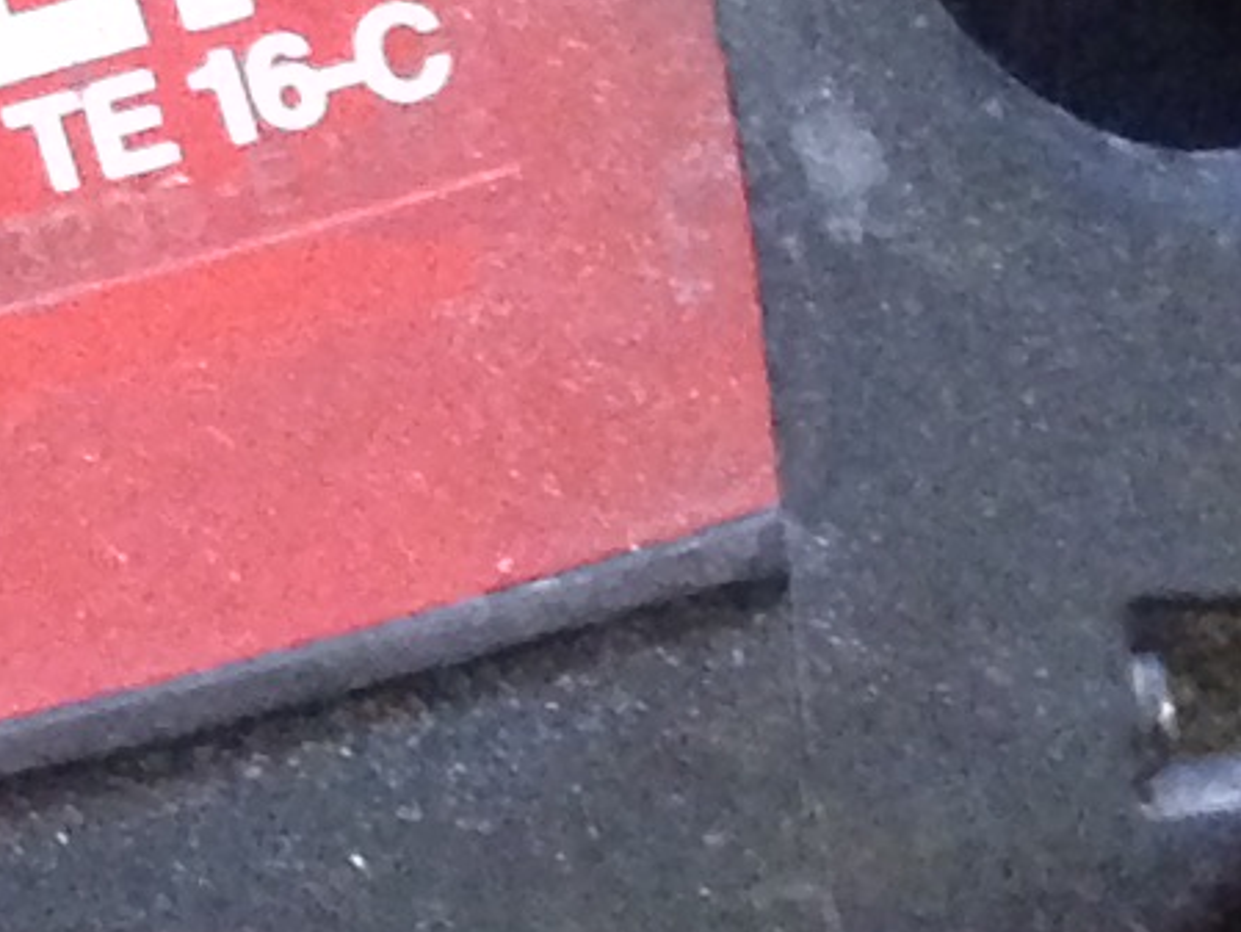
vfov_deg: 6.2
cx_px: -1269
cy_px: -216
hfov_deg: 7.9
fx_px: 8606
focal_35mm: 240
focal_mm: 4.12
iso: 500
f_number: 2.4
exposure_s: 1/15
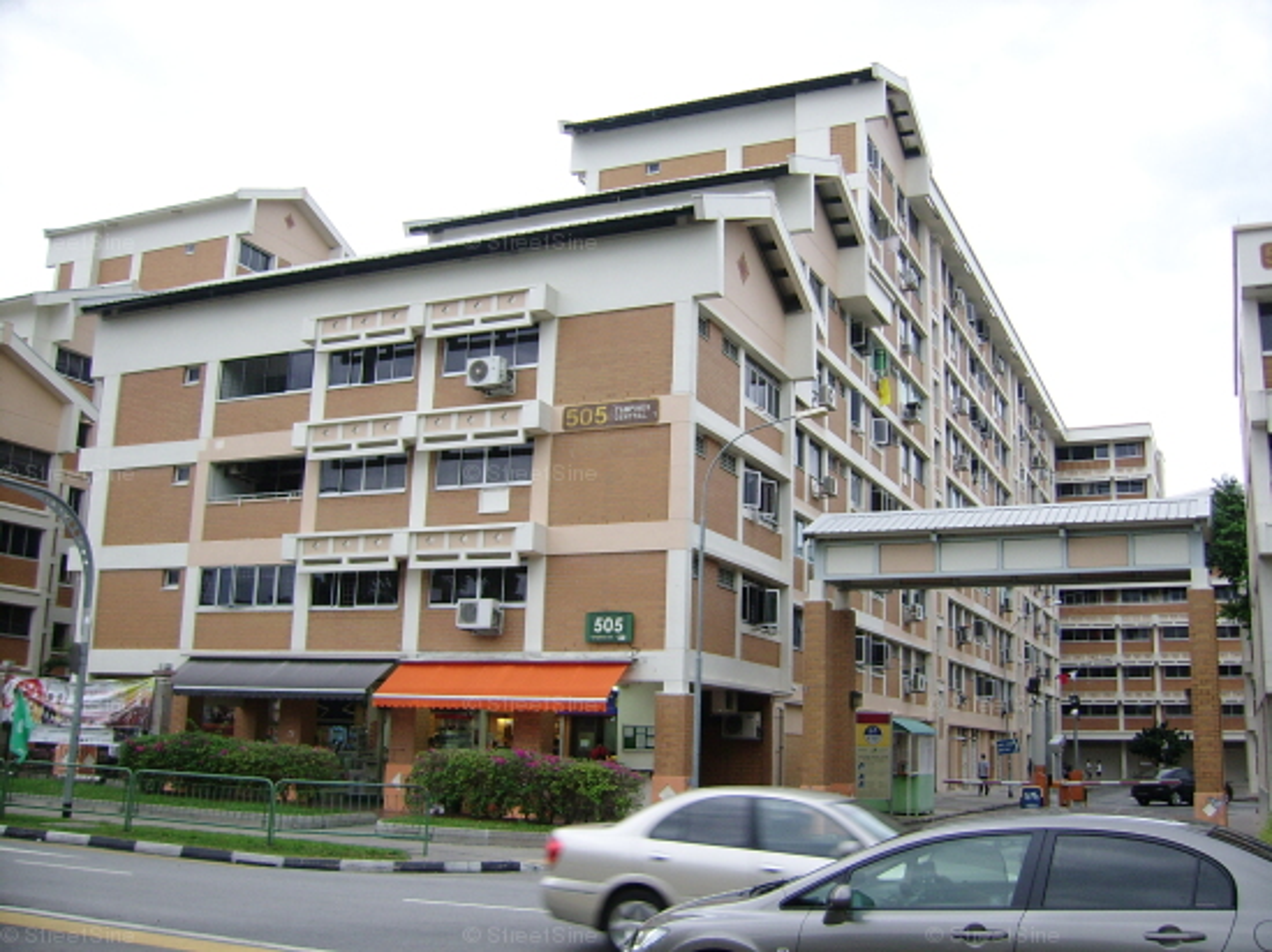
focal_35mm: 35
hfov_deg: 52.6
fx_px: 1286
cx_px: 636
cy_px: 476
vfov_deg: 40.7
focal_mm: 5.95
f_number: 2.8
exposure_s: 1/60
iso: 100
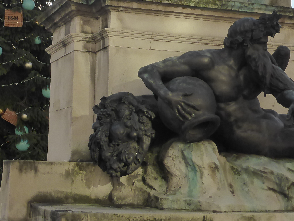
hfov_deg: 22.9
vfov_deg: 17.0
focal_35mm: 85
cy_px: 9
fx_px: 722
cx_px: 97
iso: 200
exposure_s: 1/1000
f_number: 3.9
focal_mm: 6.9
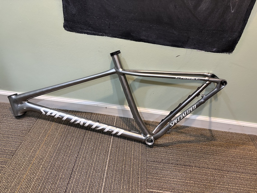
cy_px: 96
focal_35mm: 26
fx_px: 193
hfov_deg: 67.3
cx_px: 128
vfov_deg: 53.1
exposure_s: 1/60
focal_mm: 5.96
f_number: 1.6
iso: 400
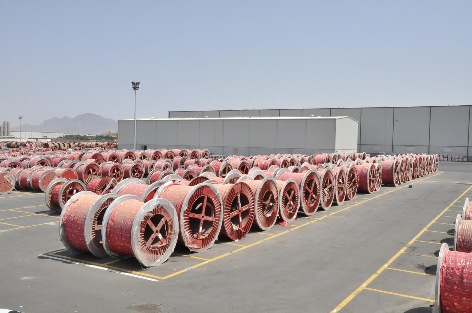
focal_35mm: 36
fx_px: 471
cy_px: 156
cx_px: 236
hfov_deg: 53.2
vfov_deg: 36.8
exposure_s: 1/1600
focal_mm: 24
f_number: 20
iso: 2000
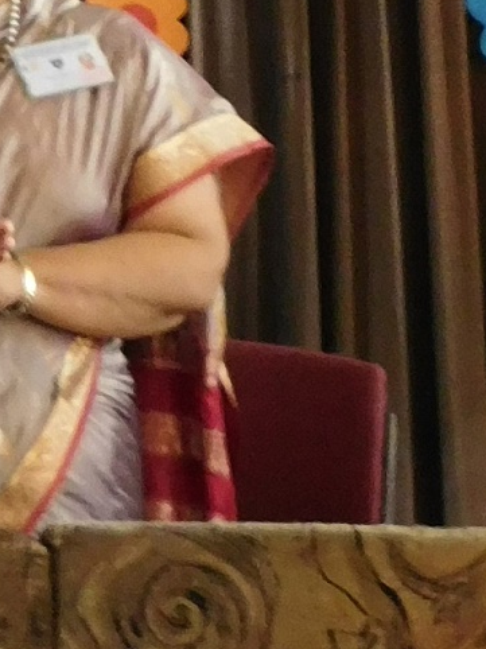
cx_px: -712
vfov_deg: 12.1
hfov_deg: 8.6
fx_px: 2904
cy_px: -345
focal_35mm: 155
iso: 400
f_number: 3.2
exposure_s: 1/8
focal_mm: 4.9
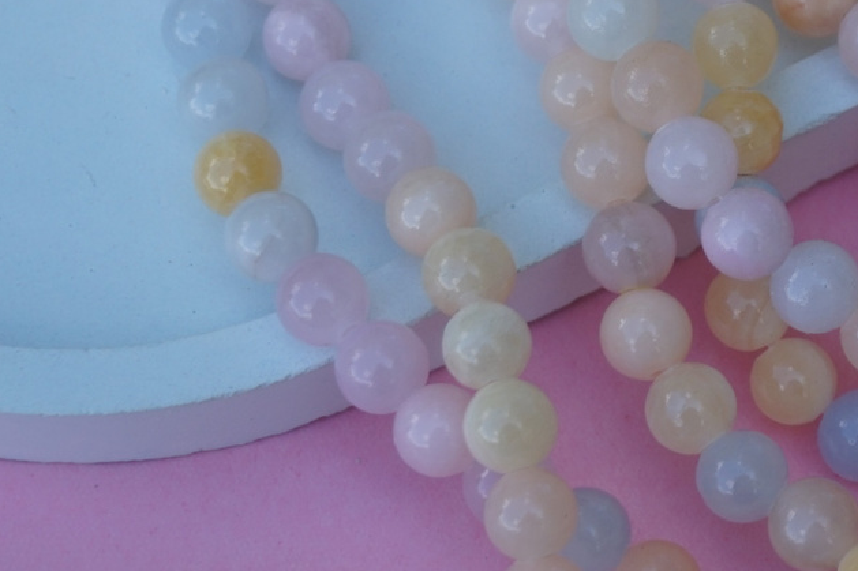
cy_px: -77
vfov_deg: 7.6
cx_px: 878
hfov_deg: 11.3
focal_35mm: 179
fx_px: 4271
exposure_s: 1/100
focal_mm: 47
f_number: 8
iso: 100
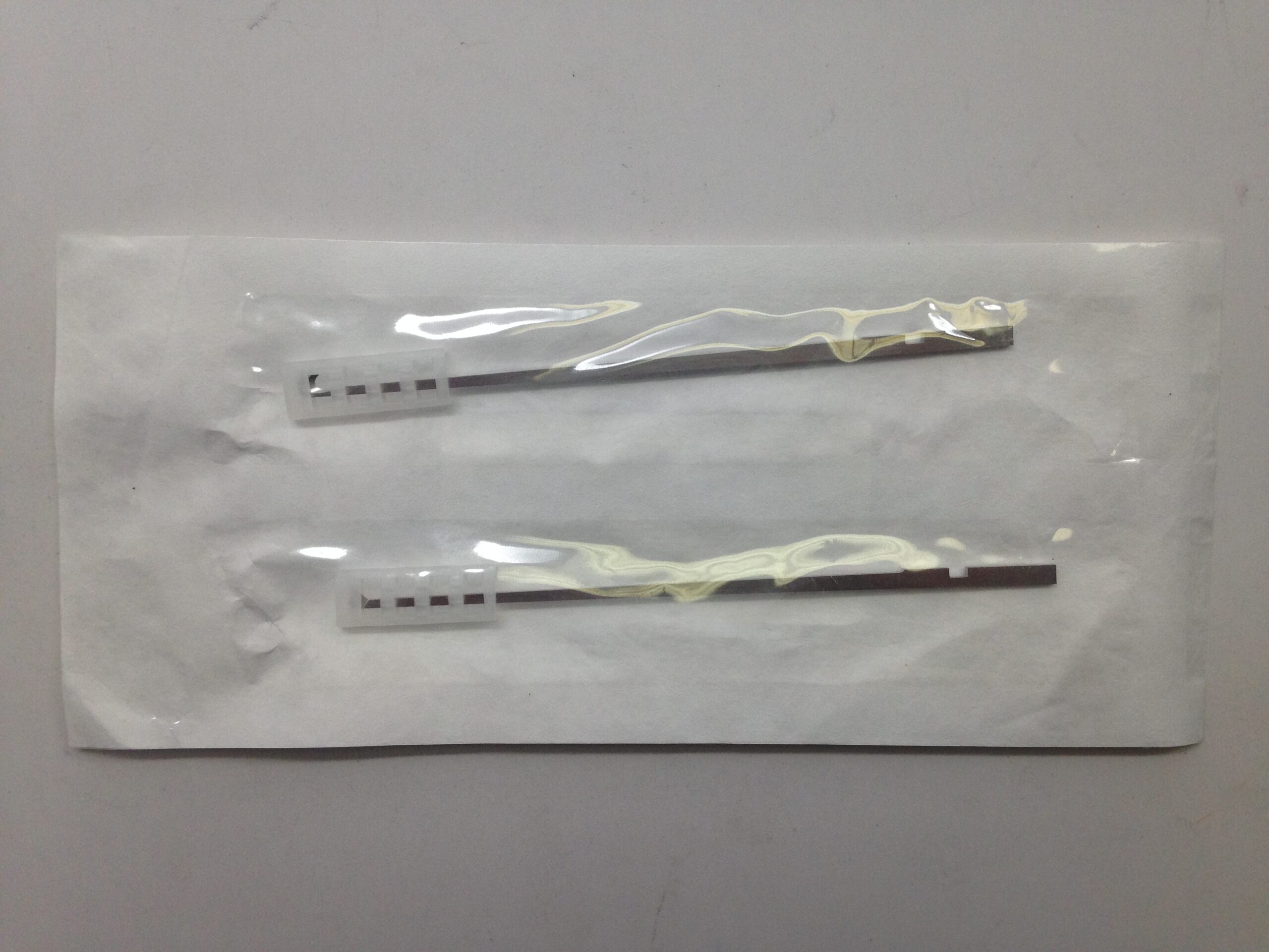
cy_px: 476
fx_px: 1210
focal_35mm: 33
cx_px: 634
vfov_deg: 42.9
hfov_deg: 55.4
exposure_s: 1/120
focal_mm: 4.12
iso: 80
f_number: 2.4
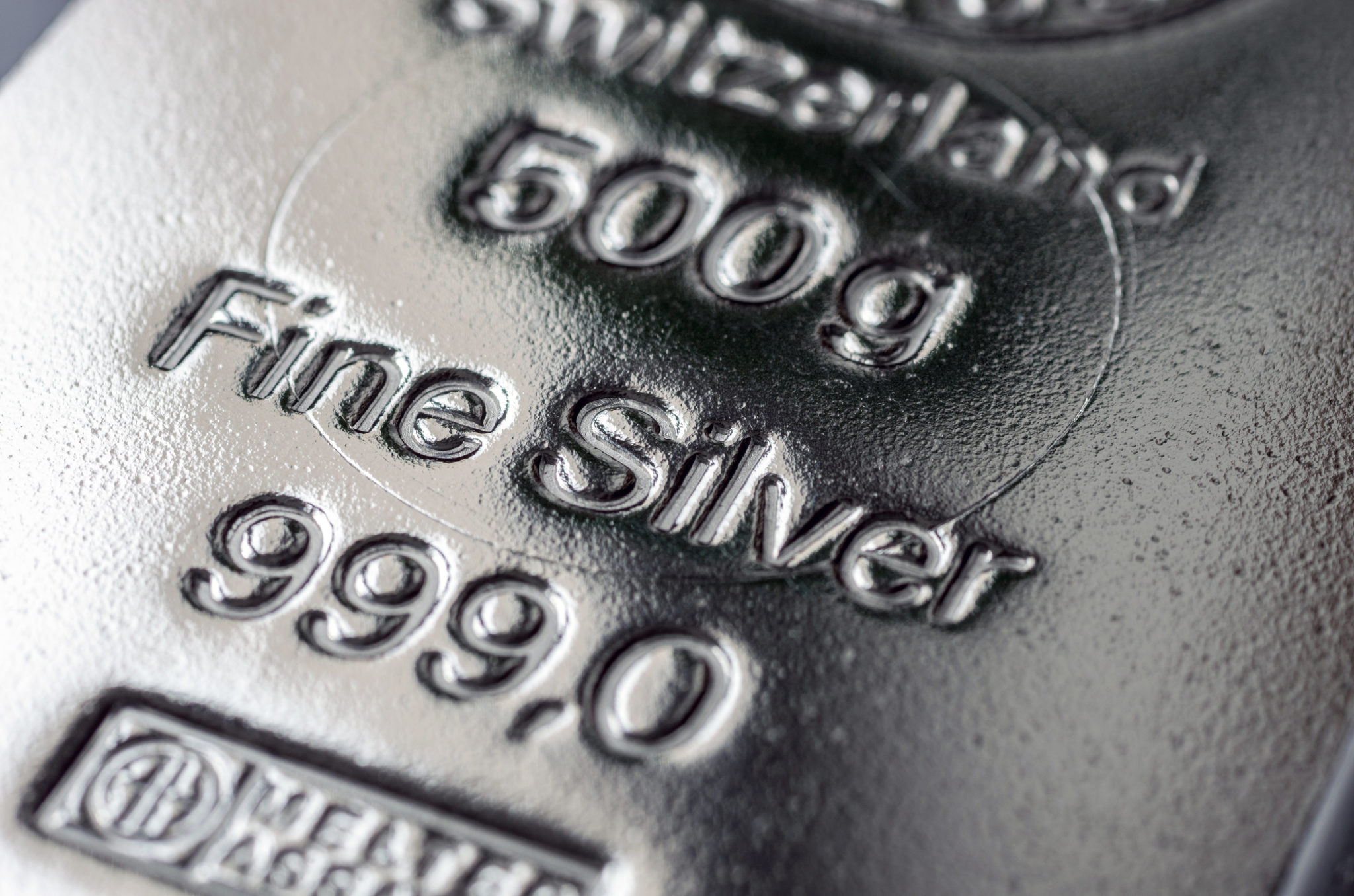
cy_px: 448
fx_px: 2815
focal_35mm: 75
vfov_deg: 18.1
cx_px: 677
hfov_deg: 27.0
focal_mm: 50
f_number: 8
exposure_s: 1/80
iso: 200
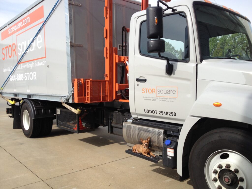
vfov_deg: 40.7
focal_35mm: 35
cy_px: 94
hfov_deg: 52.6
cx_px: 126
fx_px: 255
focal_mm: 4.28
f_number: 2.4
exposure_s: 1/1200
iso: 50
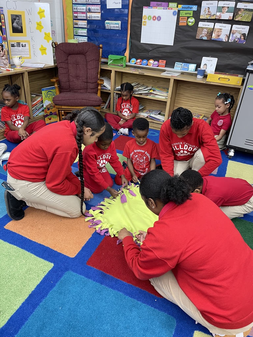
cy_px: 168
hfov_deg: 53.1
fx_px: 253
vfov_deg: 67.3
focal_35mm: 26
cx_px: 126
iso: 200
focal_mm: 5.1
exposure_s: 1/60
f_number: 1.6
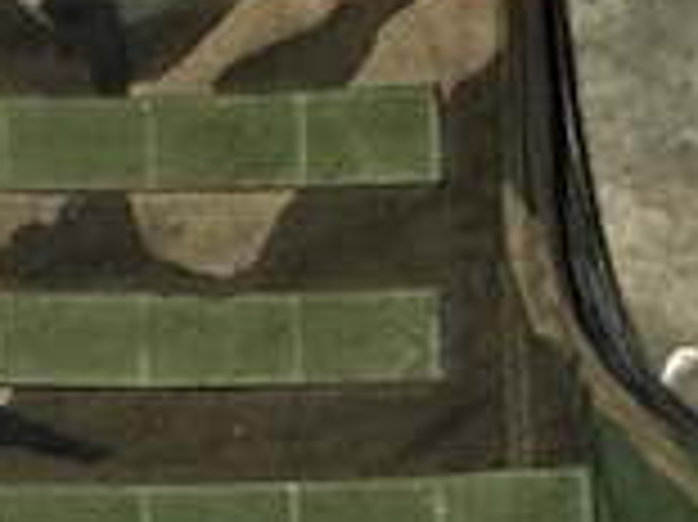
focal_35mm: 150
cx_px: 126
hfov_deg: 13.1
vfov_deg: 9.8
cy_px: 567
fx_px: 3022
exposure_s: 1/15
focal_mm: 4.15
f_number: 2.2
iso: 200
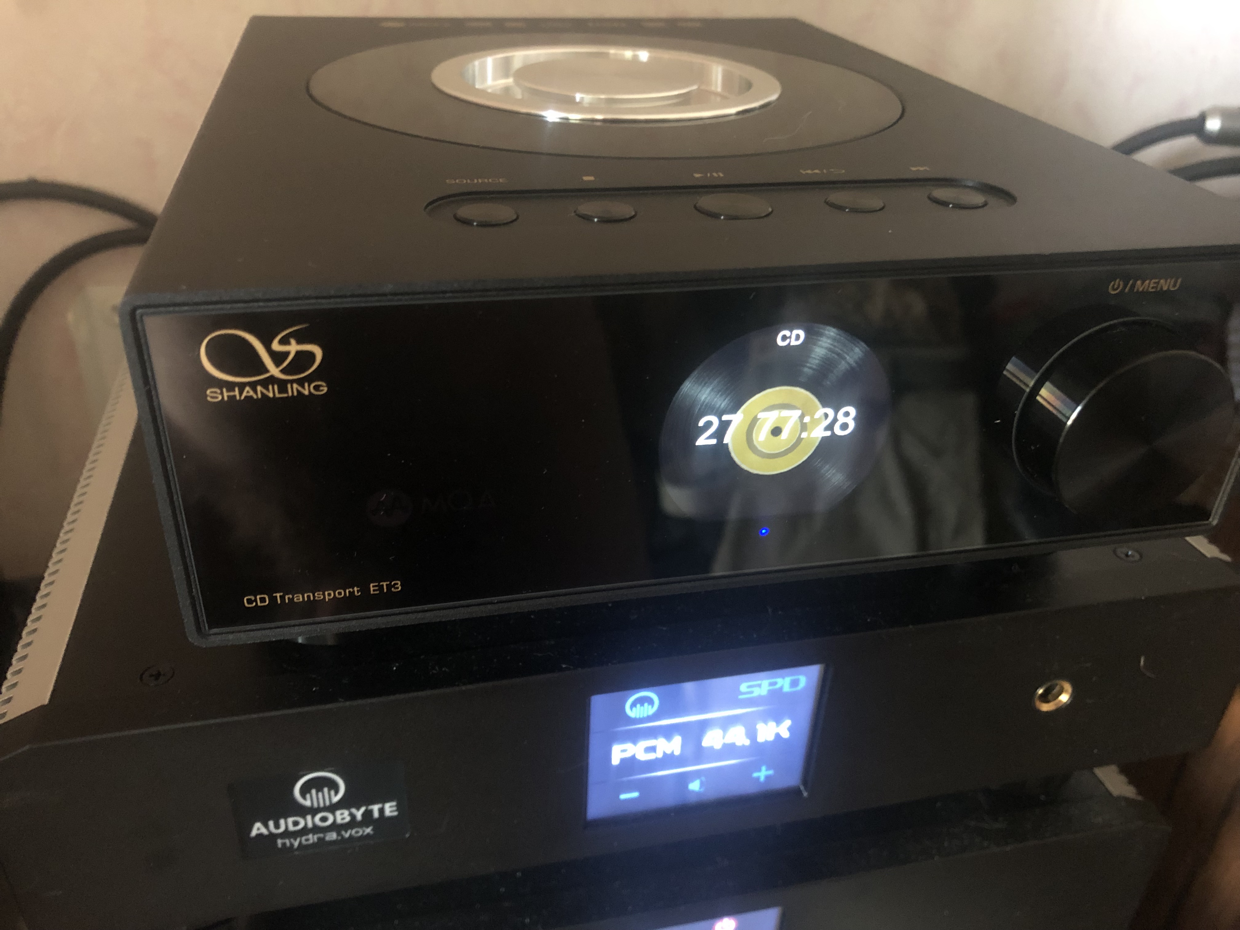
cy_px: 465
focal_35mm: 28
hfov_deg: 63.4
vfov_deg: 49.7
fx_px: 1003
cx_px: 620
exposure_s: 1/4
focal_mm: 3.99
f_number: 1.8
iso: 160
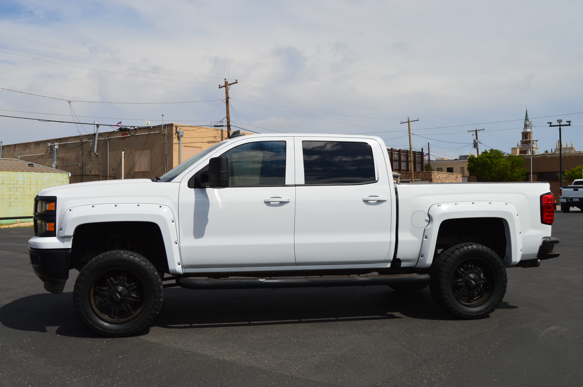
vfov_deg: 36.8
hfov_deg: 53.2
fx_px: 582
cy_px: 194
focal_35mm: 36
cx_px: 292
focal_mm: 24
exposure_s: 1/500
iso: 180
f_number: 11
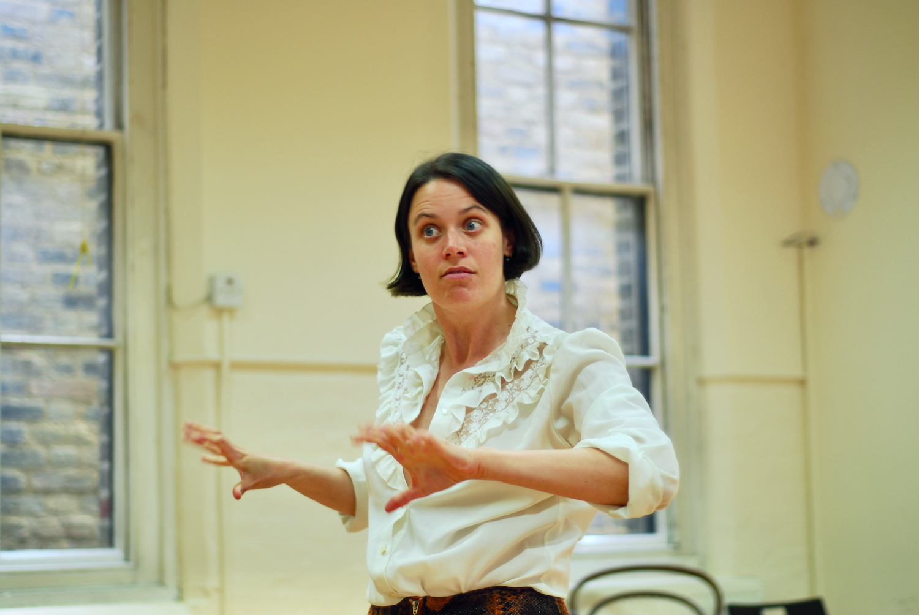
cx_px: 460
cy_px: 308
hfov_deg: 27.0
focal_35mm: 75
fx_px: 1917
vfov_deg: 18.2
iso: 100
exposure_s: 1/60
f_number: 1.8
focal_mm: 50
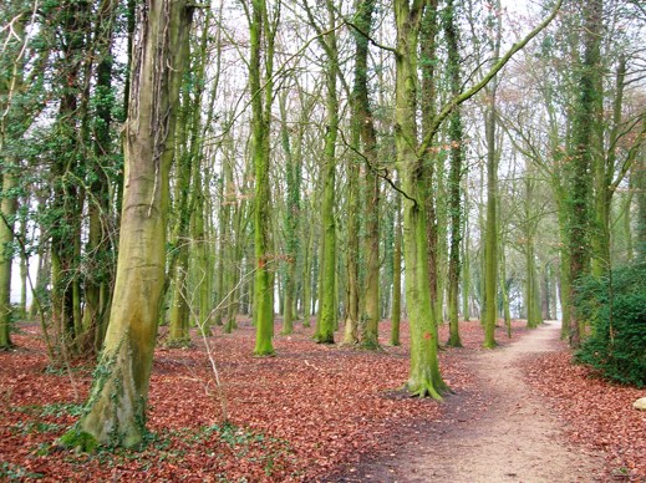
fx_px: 857
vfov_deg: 31.5
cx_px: 323
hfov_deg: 41.3
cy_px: 242
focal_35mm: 46
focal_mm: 7.7
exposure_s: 1/26
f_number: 3.2
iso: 50
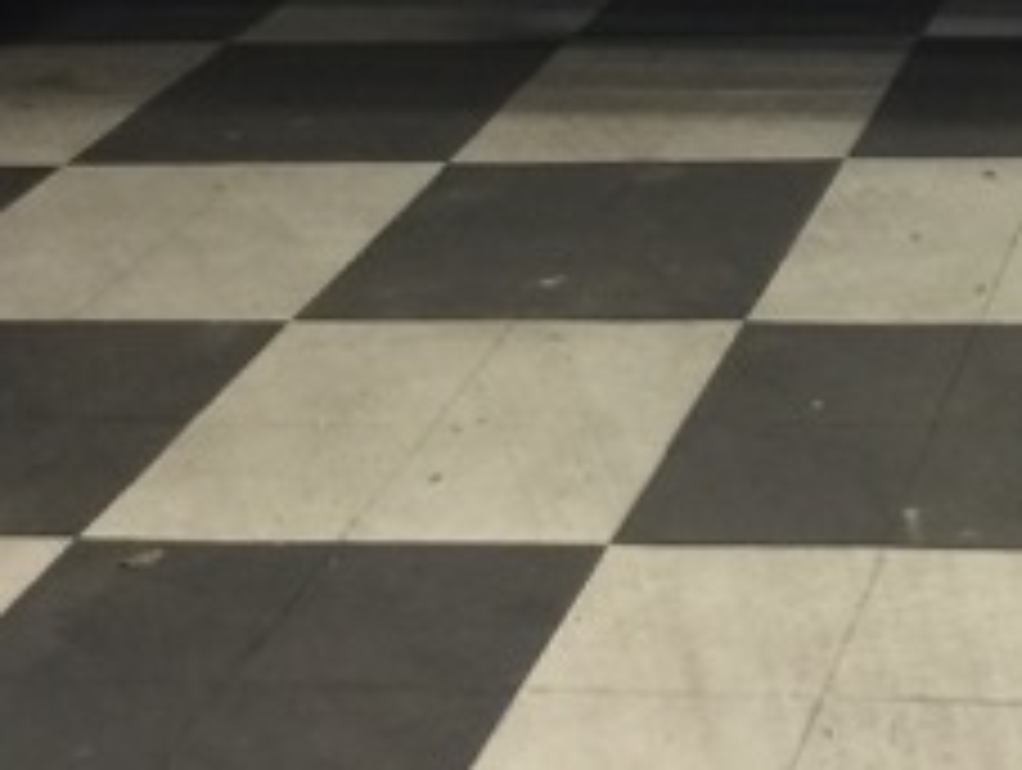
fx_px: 3016
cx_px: 1004
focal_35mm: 102
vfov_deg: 13.4
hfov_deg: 18.8
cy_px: -527
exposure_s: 1/15
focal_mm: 4.15
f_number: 2.2
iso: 80
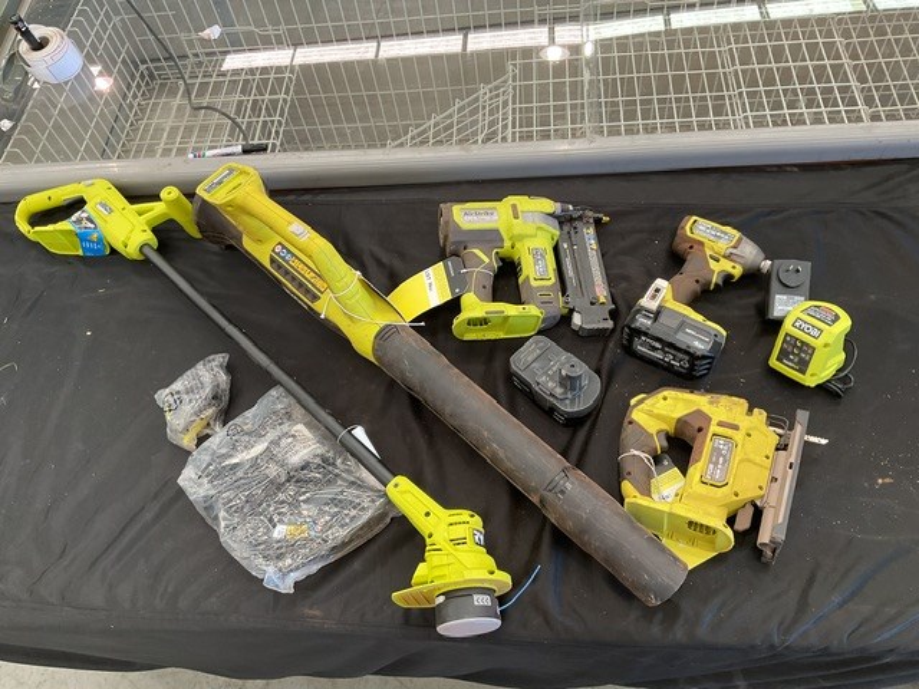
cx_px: 460
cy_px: 344
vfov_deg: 48.2
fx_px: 770
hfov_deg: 61.7
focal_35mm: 29
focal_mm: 3
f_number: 1.8
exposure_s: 1/50
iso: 50
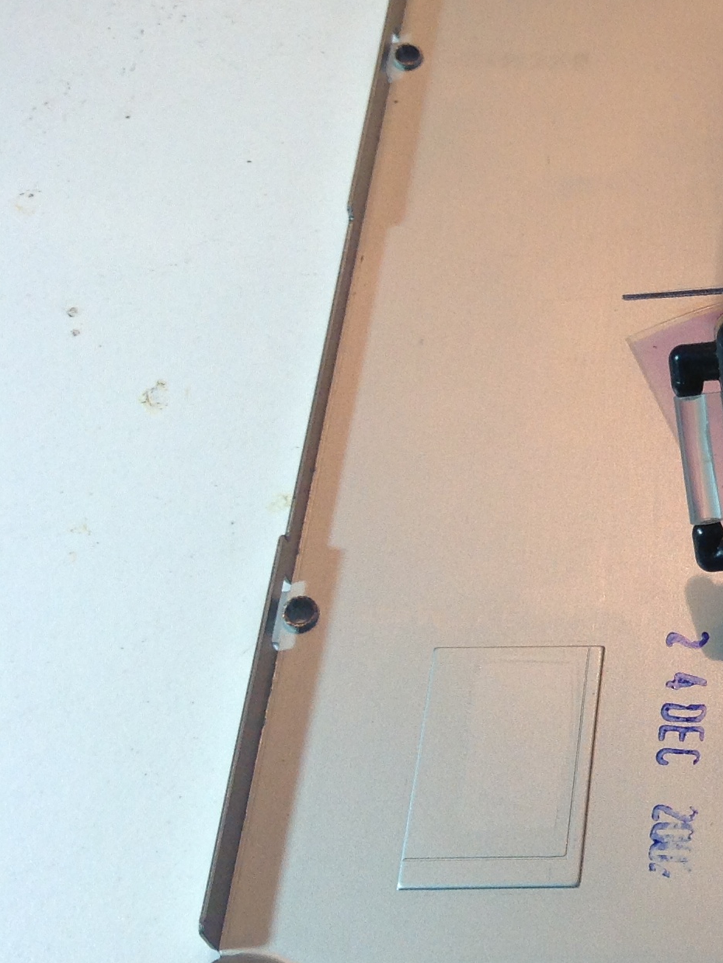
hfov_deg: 18.5
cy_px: 542
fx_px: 2033
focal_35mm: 73
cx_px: 992
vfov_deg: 26.7
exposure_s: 1/60
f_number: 2.4
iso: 80
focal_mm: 4.28
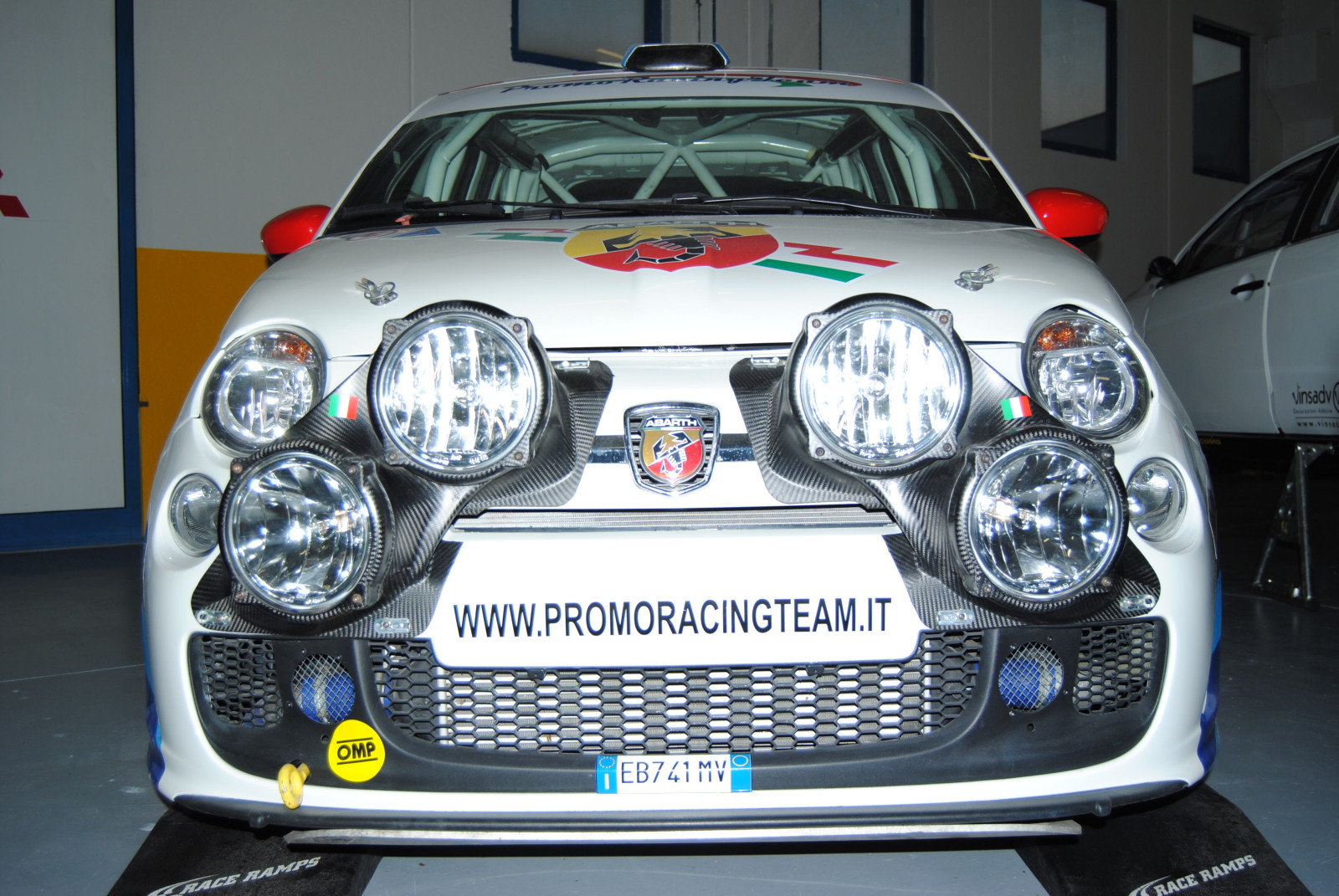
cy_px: 448
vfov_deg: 38.5
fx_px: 1285
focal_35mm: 34
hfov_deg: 55.1
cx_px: 670
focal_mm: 23
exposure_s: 1/200
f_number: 3.8
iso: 100
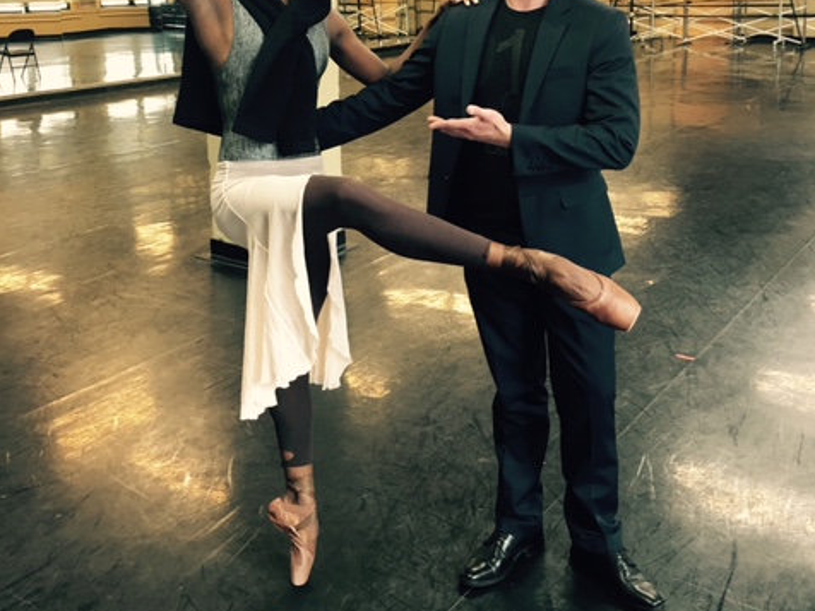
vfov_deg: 35.5
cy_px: 116
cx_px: 409
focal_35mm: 39
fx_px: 918
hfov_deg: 47.9
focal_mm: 4.15
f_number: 2.2
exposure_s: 1/30
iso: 100
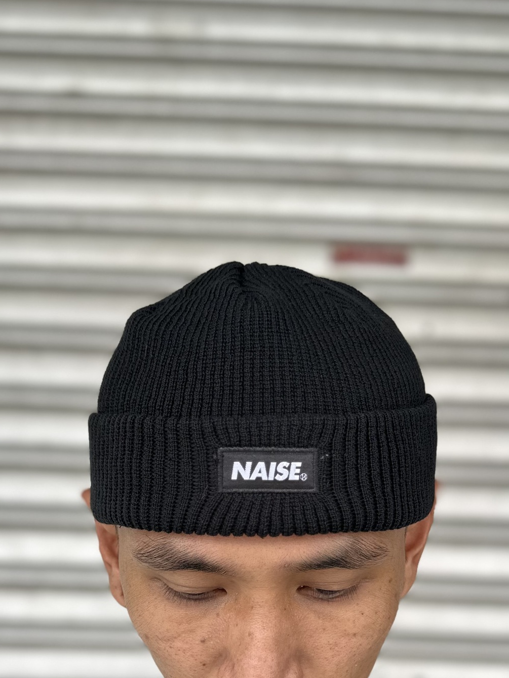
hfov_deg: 33.6
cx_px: 263
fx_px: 843
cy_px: 581
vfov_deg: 41.2
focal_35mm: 43
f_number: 1.78
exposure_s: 1/276
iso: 80
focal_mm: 6.86
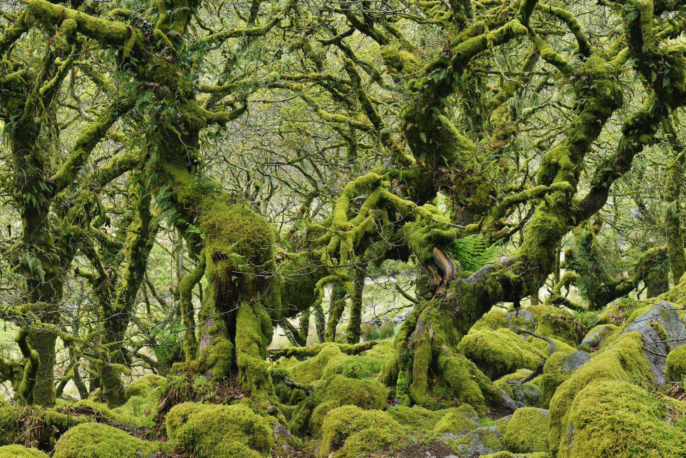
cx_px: 343
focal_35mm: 70
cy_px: 229
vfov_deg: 19.5
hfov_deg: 28.8
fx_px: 1334
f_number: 16
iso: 100
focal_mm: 70
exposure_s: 1/1.3
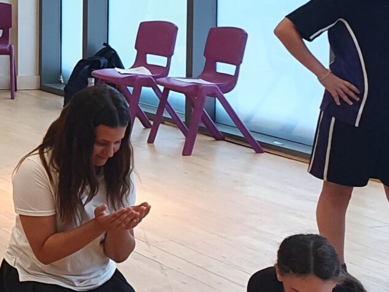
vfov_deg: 13.8
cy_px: -12
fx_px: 1179
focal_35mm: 105
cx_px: -304
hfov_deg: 16.0
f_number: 2.4
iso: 200
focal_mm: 4.32
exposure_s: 1/100
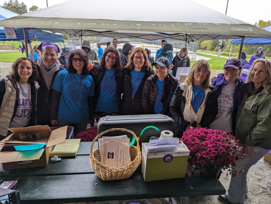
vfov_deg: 57.0
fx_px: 188
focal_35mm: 24
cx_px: 136
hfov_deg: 71.5
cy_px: 102
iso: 87
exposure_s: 1/148
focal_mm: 6.81
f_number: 1.85
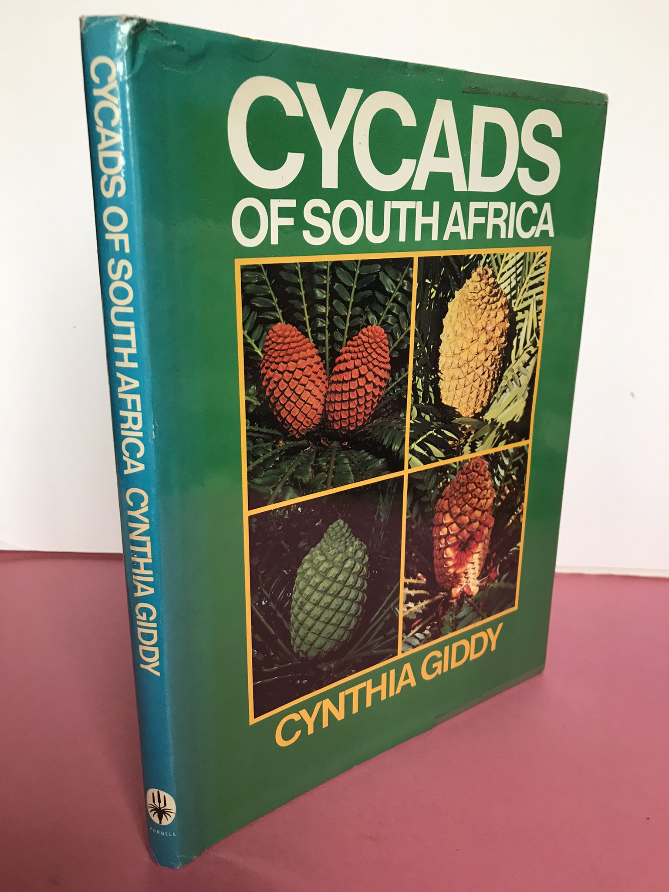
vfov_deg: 63.4
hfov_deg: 49.7
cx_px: 334
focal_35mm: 28
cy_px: 446
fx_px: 722
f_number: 1.8
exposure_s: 1/33
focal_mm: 3.99
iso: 25
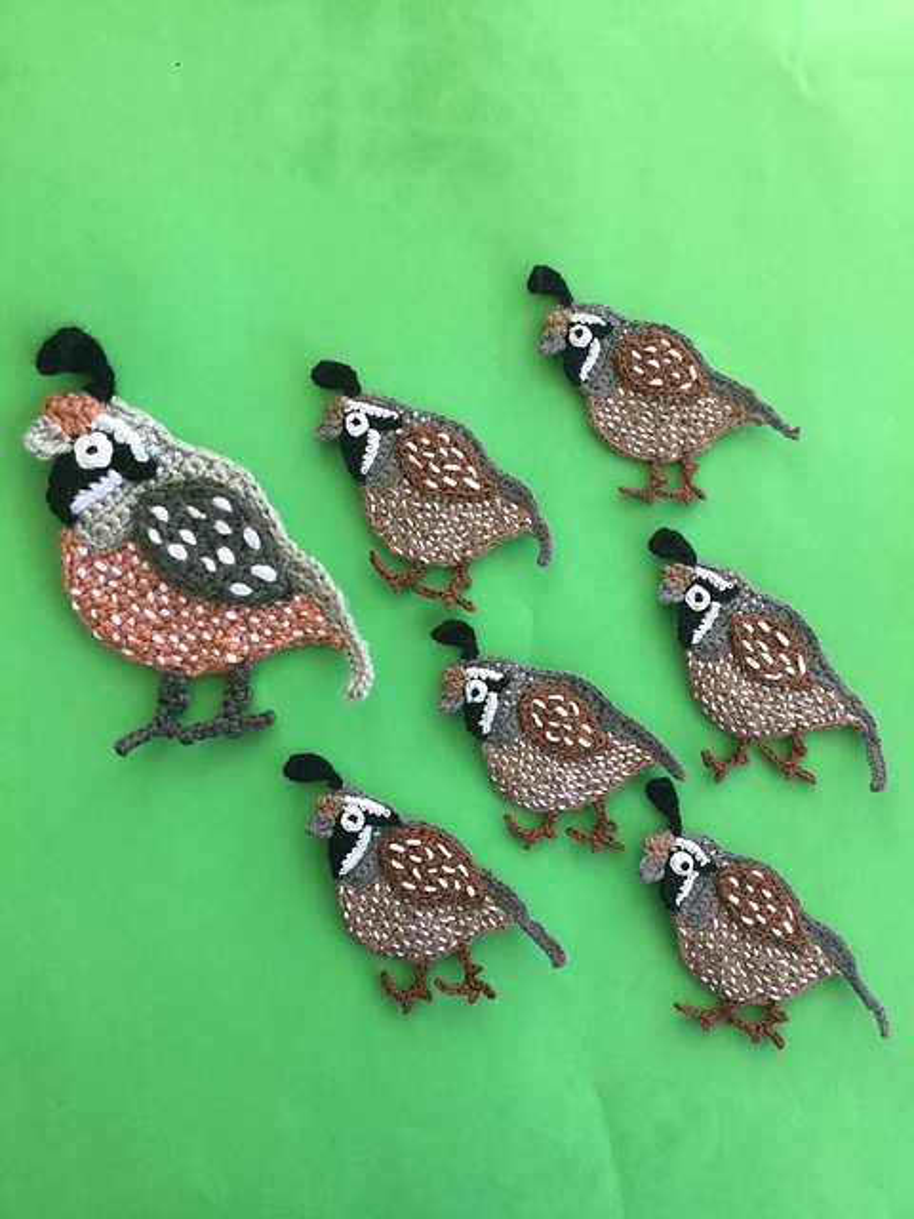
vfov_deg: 58.4
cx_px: 457
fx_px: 1091
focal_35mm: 31
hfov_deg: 45.4
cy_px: 610
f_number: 2.4
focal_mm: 3.3
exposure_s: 1/33
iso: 25
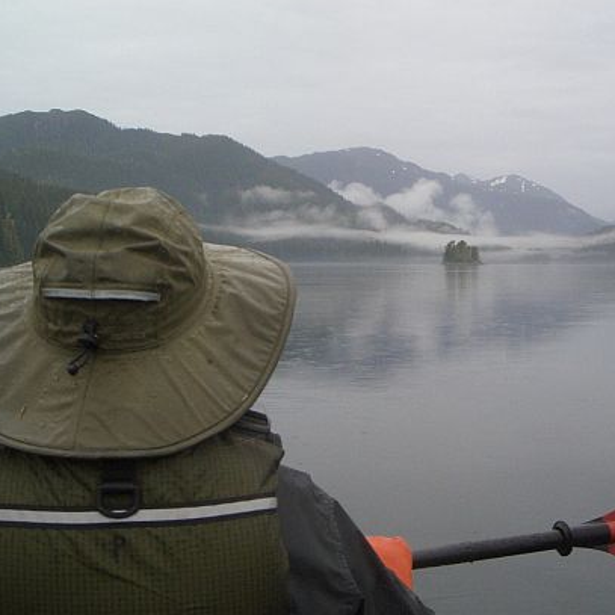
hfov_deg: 33.7
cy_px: 349
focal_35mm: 50
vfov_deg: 34.0
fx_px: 1005
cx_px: 411
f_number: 4
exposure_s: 1/125
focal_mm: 4.8
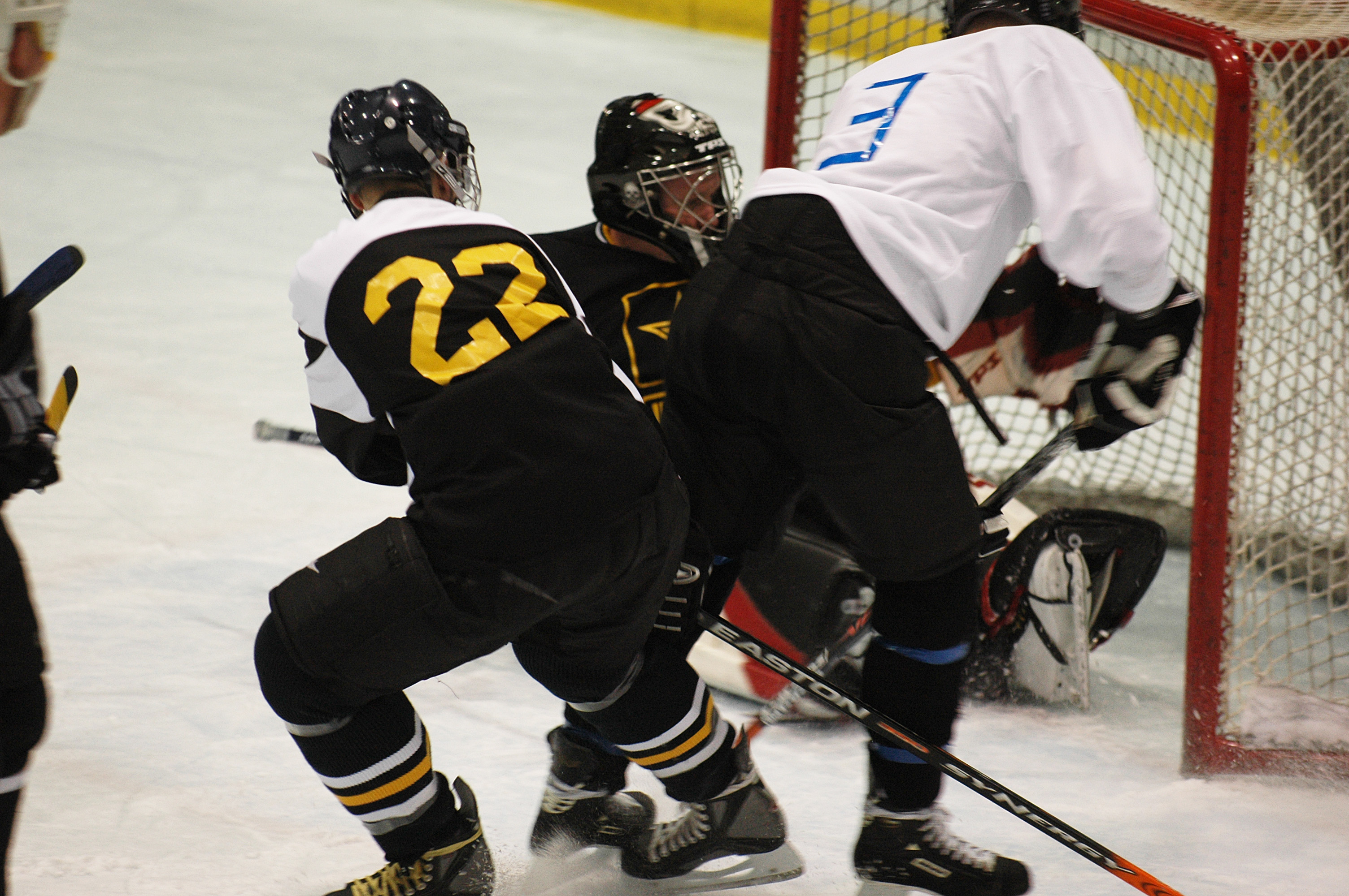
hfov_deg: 6.9
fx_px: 11232
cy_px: 448
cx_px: 674
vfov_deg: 4.6
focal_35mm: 300
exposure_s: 1/125
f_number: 2.8
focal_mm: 200
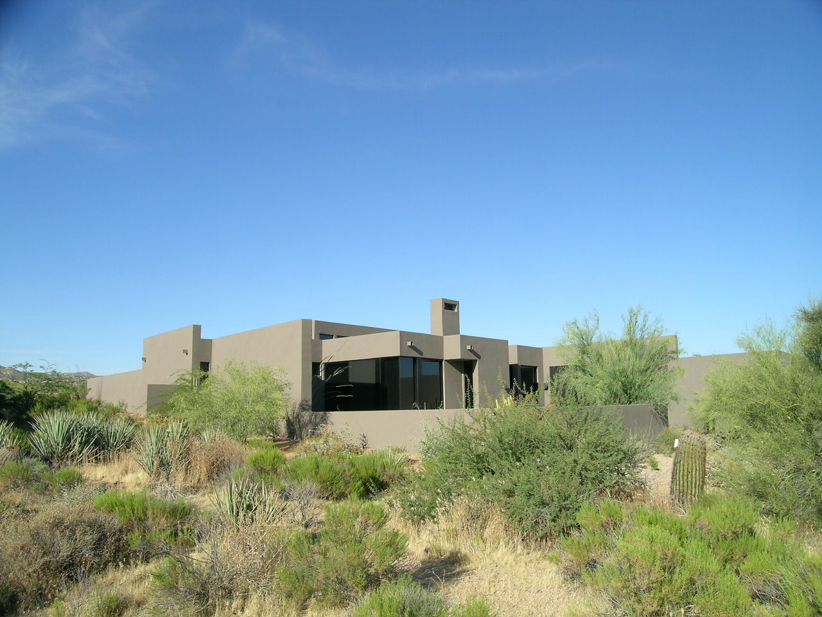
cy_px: 308
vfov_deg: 49.7
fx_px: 665
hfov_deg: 63.4
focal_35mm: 28
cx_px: 411
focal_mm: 5.8
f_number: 6.3
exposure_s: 1/210
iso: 50
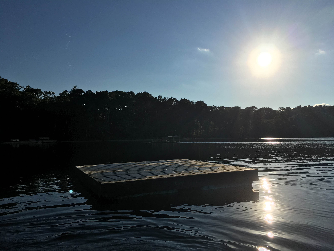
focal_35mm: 29
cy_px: 126
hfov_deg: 61.7
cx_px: 167
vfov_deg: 48.2
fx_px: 280
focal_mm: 4.15
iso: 25
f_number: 2.2
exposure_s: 1/5495
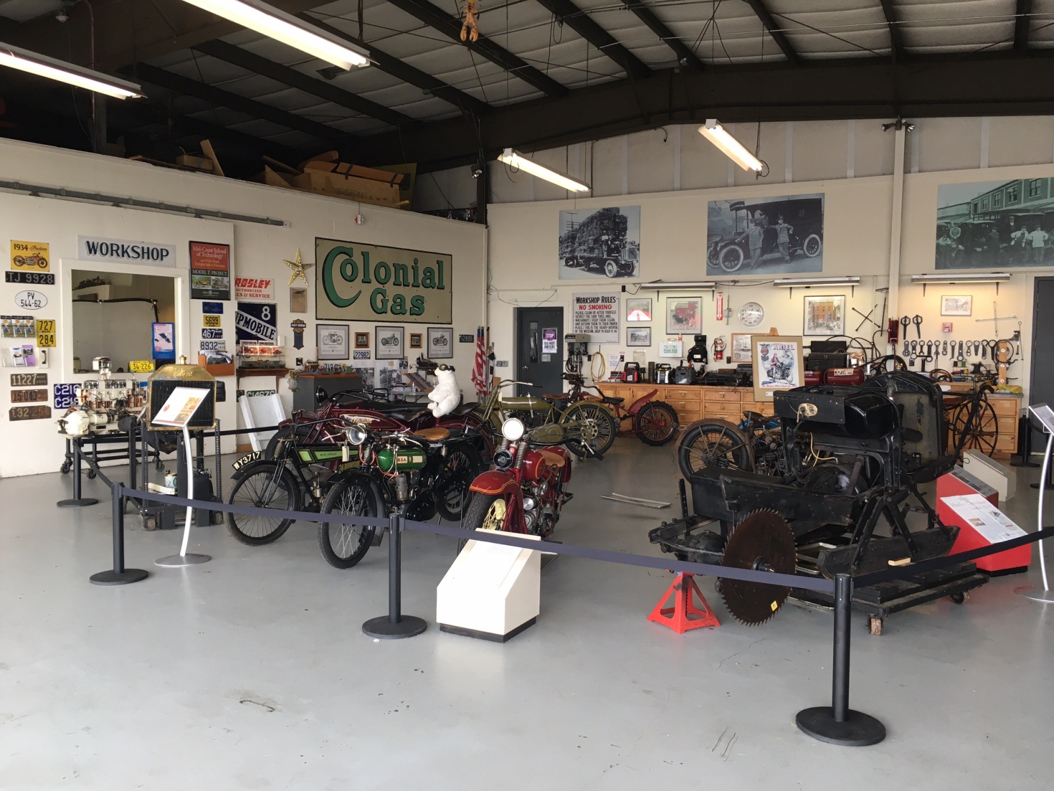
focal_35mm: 29
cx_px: 527
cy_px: 396
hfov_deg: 61.7
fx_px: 883
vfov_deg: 48.2
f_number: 2.2
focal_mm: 4.15
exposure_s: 1/40
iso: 25
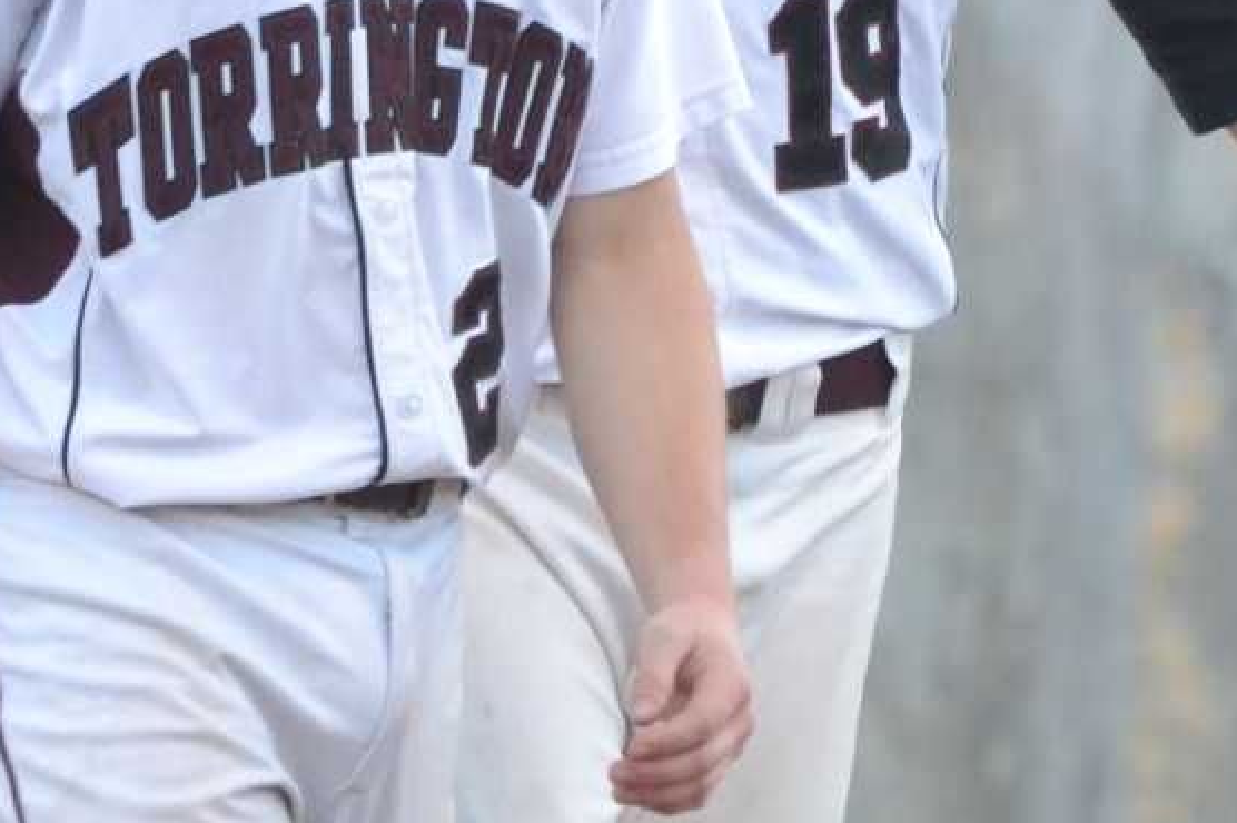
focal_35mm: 1658
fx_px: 56935
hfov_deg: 1.2
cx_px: 618
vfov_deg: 0.8
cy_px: 190
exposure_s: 1/800
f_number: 5.6
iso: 3200
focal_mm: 300
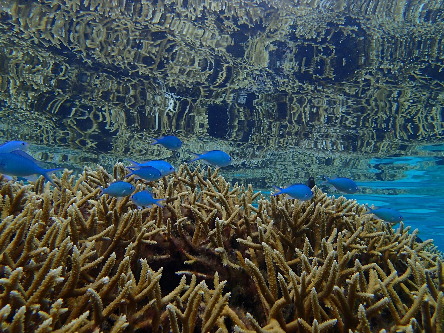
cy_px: 166
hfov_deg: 69.4
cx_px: 222
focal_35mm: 25
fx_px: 321
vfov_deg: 54.9
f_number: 2.8
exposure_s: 1/160
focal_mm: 4.5
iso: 100
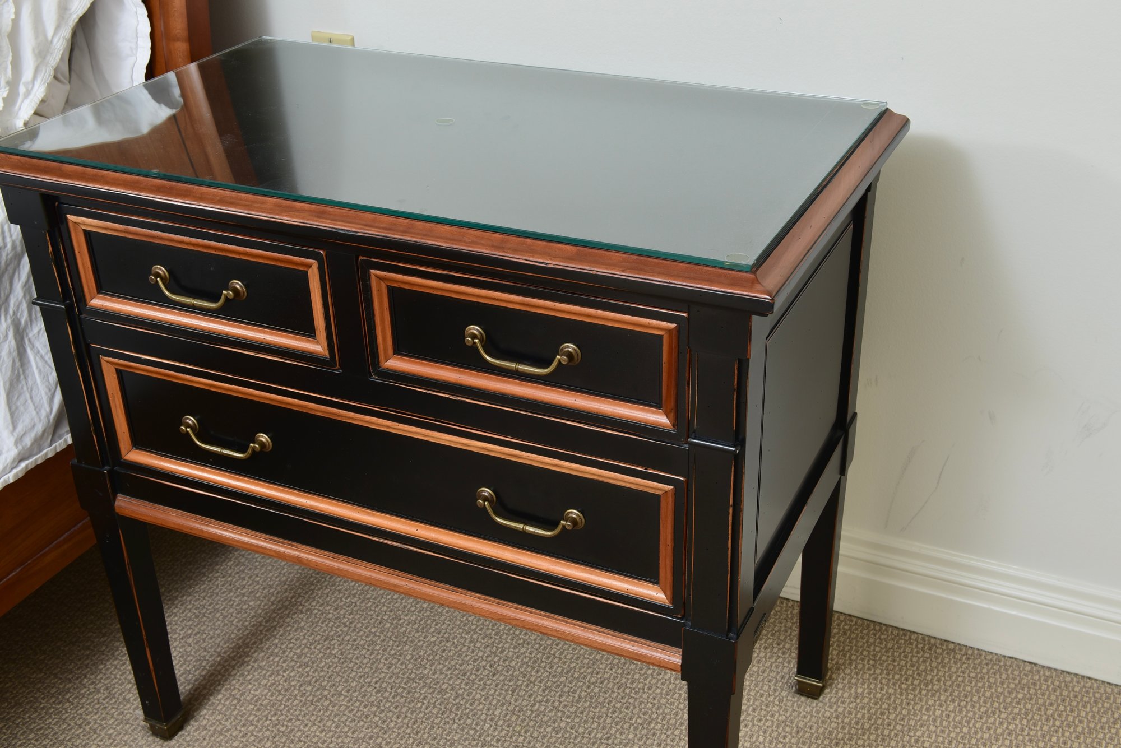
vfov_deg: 35.1
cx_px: 560
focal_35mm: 38
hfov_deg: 50.7
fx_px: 1184
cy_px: 374
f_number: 11
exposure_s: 1/60
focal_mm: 38
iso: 100
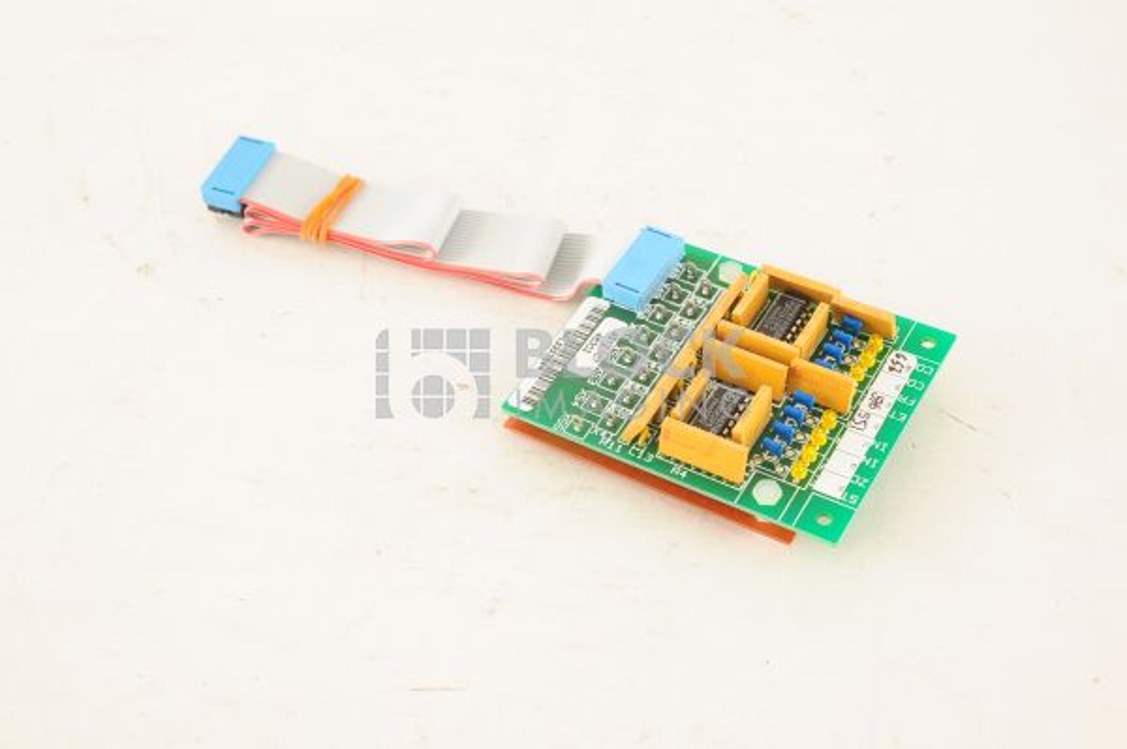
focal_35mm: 50
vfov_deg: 26.9
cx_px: 564
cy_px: 374
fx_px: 1564
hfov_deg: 39.6
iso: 1600
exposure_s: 1/160
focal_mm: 50
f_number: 13
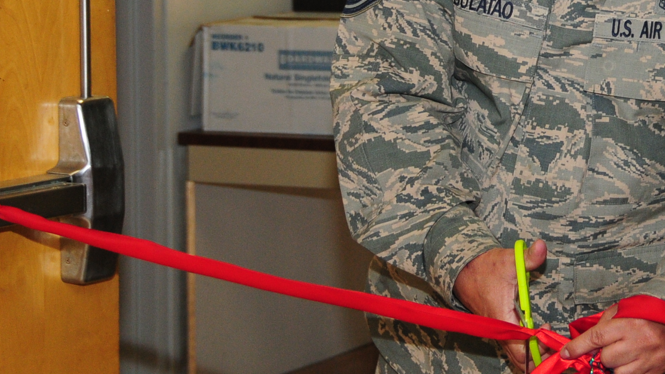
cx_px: 629
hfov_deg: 12.8
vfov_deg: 7.3
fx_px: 2927
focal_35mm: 166
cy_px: 7
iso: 640
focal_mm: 44
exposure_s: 1/100
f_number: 4.5
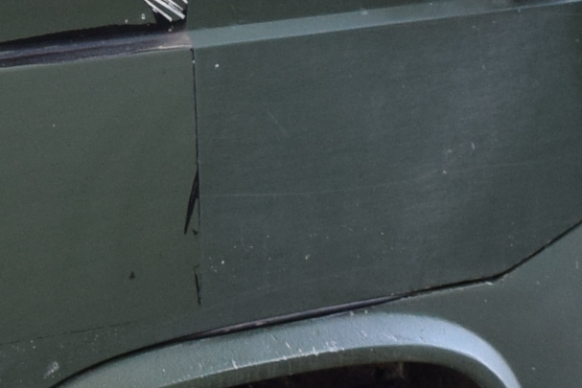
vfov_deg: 6.8
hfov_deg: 10.1
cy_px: -216
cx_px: -92
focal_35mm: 200
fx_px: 3234
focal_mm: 18
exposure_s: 1/80
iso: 400
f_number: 4.5
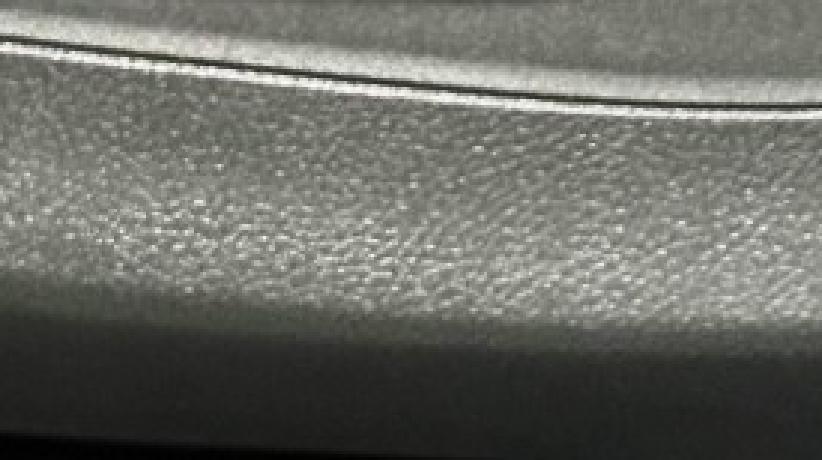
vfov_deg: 6.1
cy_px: -421
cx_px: 965
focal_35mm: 195
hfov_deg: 10.9
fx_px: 4246
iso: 640
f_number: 1.78
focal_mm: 6.86
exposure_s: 1/30
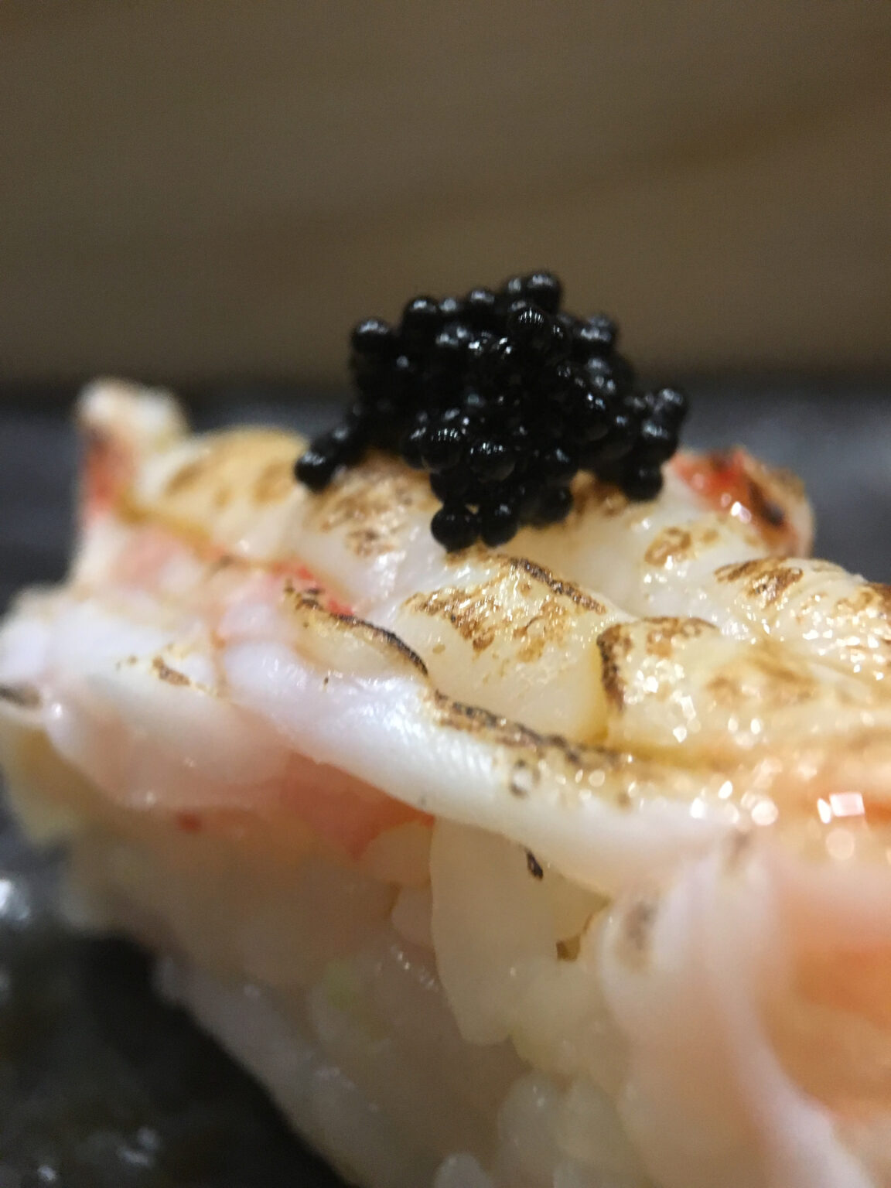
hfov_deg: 48.2
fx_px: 995
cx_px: 446
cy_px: 594
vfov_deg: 61.7
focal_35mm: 29
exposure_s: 1/15
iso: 200
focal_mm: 4.15
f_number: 2.2
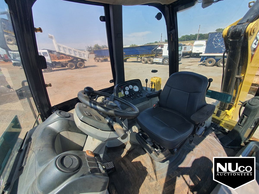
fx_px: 97
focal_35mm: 13
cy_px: 97
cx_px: 130
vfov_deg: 89.9
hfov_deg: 106.2
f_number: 2.2
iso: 50
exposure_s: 1/452
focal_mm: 1.8
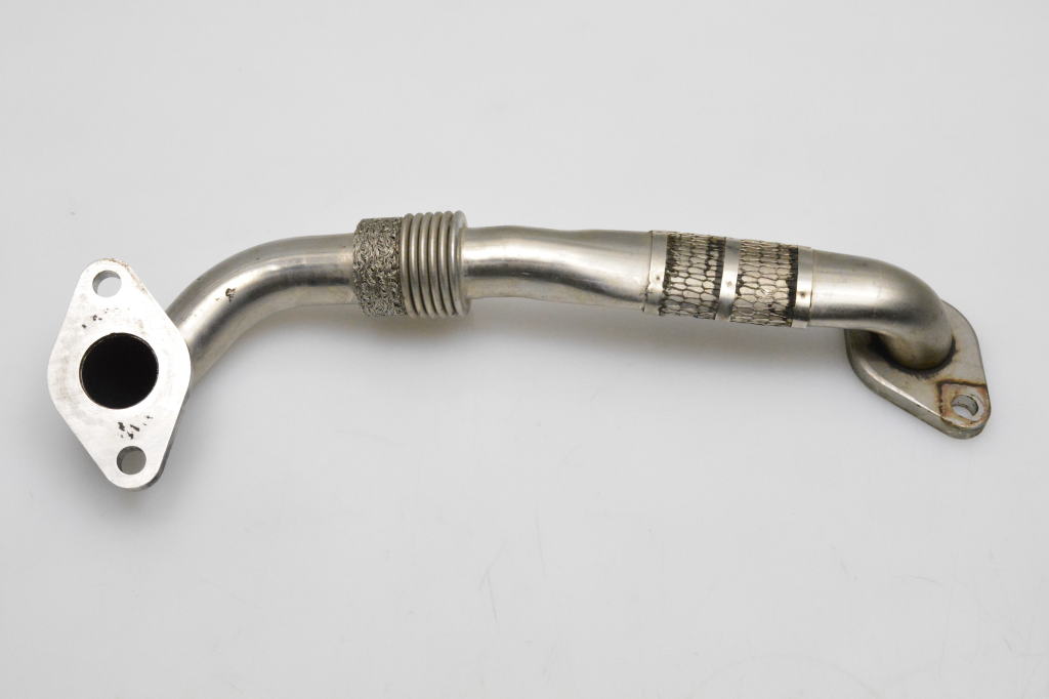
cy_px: 350
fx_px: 1660
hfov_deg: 35.1
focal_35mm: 57
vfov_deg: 23.8
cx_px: 524
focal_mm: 38
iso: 6400
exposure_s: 1/500
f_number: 11
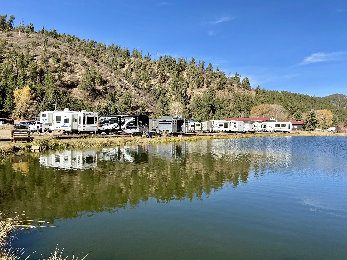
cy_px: 130
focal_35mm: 26
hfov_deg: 67.3
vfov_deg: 53.1
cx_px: 174
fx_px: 261
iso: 32
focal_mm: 4.25
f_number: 1.8
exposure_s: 1/1898
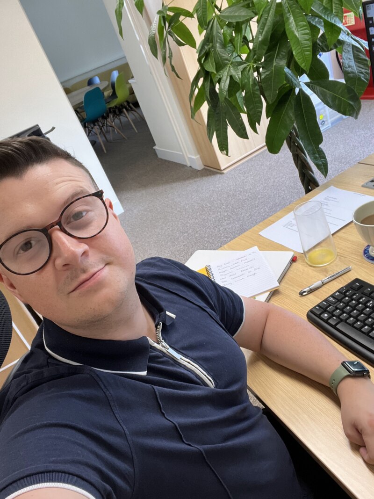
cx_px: 187
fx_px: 432
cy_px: 250
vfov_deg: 60.0
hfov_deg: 46.8
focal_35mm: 30
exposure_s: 1/50
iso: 125
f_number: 2.2
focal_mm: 2.71
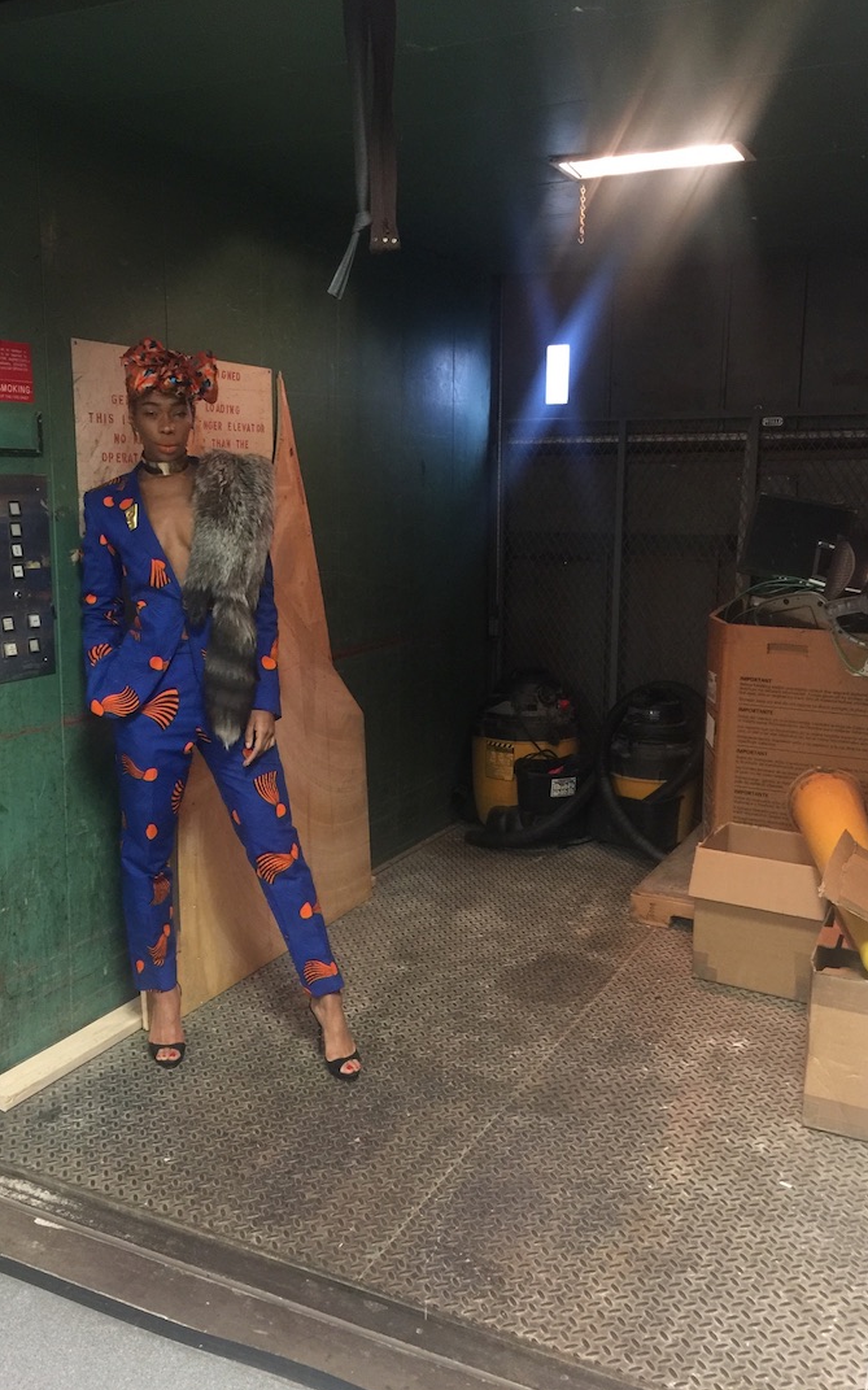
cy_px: 696
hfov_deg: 40.6
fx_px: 1174
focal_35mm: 31
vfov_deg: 61.2
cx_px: 420
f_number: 2.2
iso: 125
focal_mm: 4.15
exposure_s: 1/8
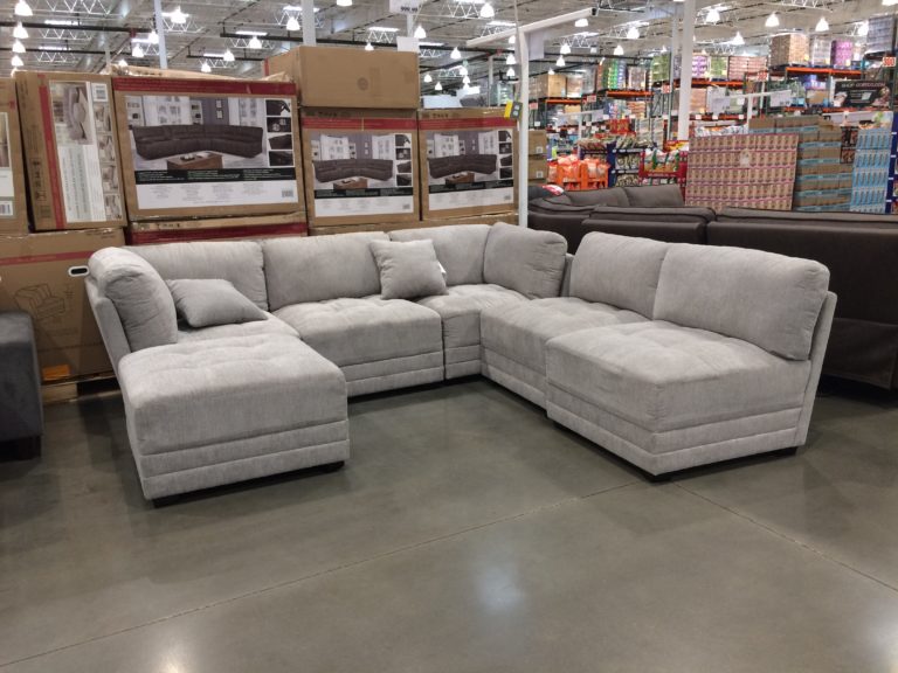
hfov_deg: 61.7
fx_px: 752
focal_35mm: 29
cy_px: 336
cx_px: 449
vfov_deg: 48.2
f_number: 2.2
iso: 80
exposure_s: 1/33
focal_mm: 4.15
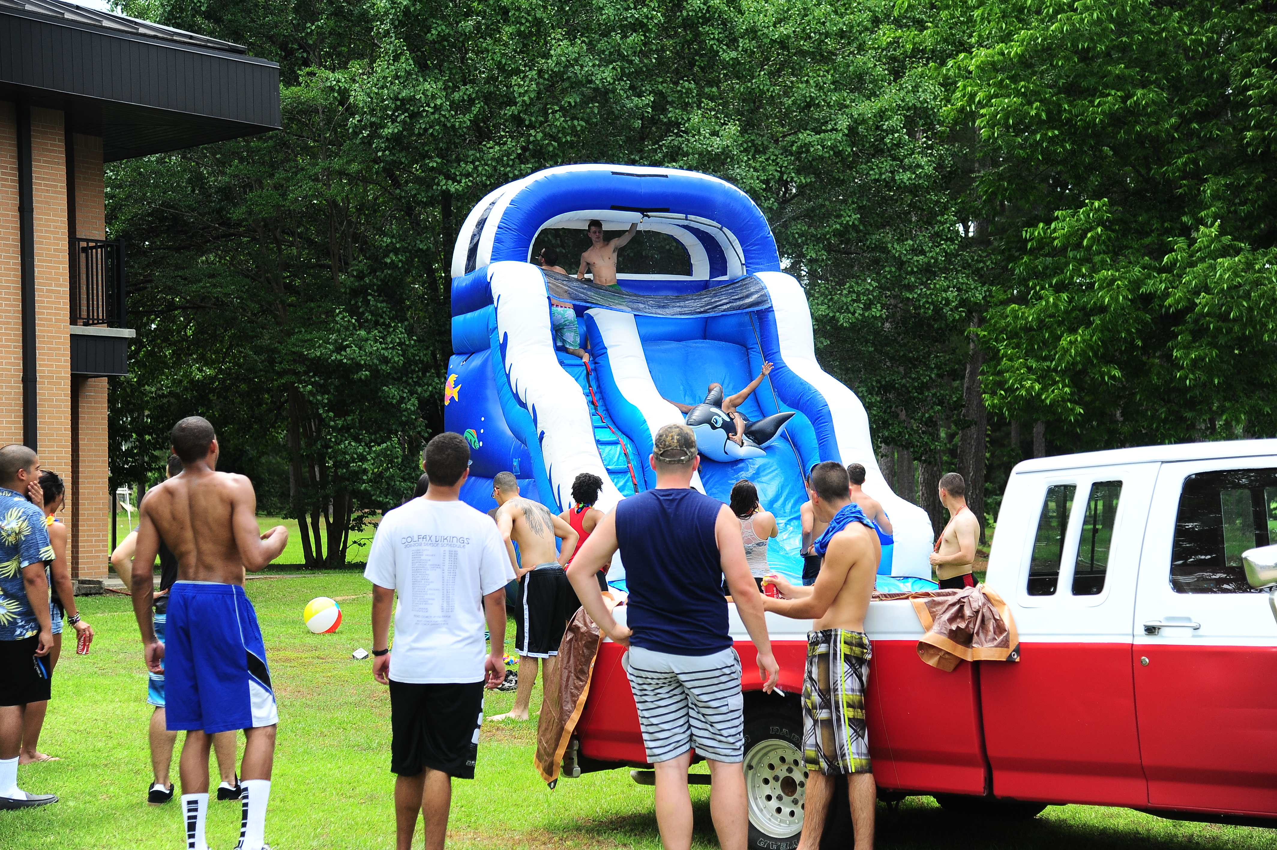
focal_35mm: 58
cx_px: 638
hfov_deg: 34.5
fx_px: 2056
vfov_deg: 23.4
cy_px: 425
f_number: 4
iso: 400
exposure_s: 1/1250
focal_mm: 58
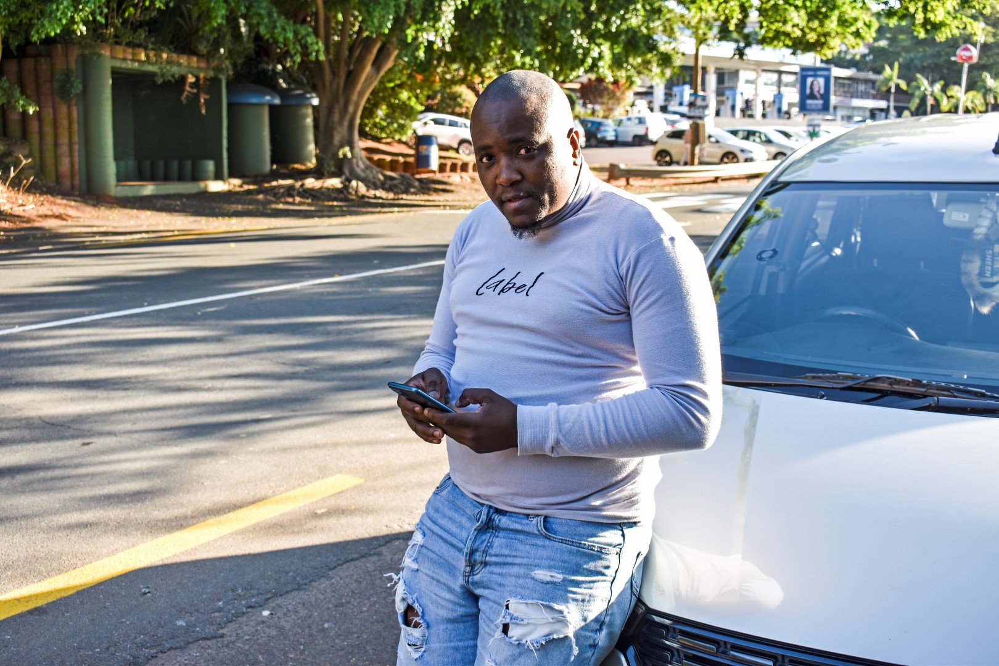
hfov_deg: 47.9
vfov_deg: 33.0
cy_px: 333
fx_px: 1124
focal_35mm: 40
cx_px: 500
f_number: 5.6
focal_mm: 27
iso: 100
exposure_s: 1/80
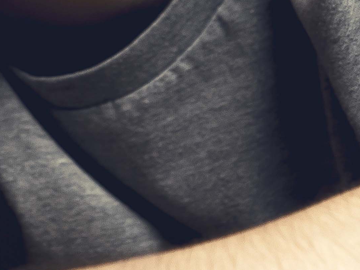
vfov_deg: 3.9
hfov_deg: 5.2
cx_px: 17
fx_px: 3952
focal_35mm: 380
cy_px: -296
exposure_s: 1/200
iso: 200
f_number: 4.5
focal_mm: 58
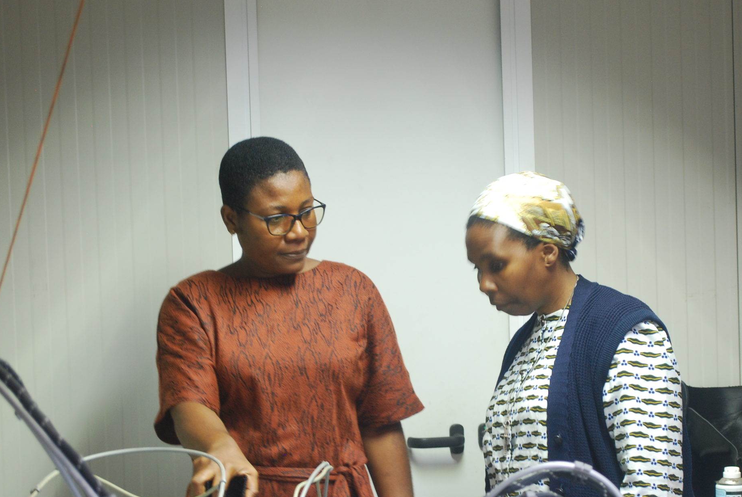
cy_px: 312
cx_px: 461
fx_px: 1899
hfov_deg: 22.1
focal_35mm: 92
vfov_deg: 14.9
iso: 400
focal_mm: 44
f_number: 5.3
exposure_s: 1/5
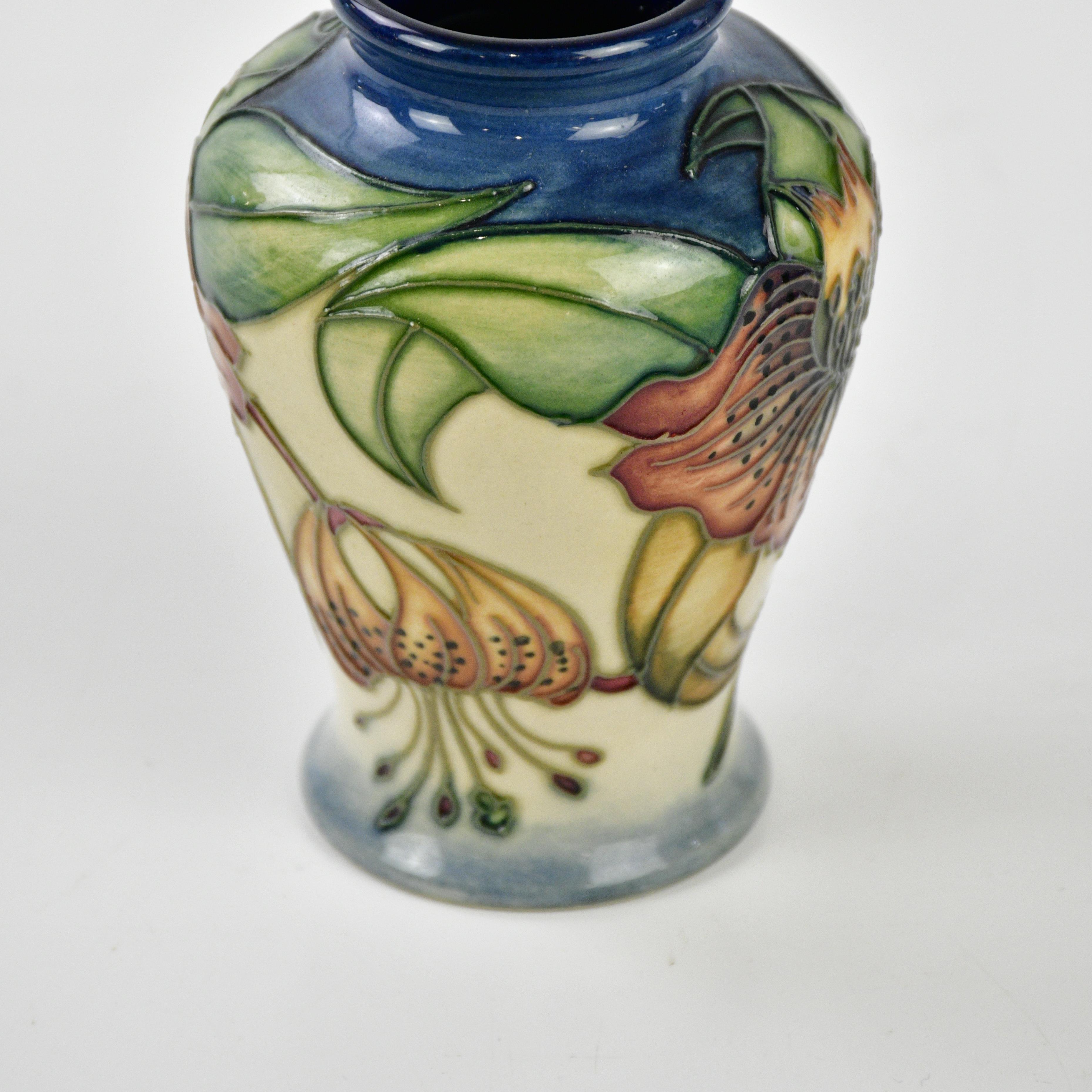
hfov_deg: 6.5
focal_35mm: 268
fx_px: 9565
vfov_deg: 6.5
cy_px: 424
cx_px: 546
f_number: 9
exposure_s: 1/100
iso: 1600
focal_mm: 140
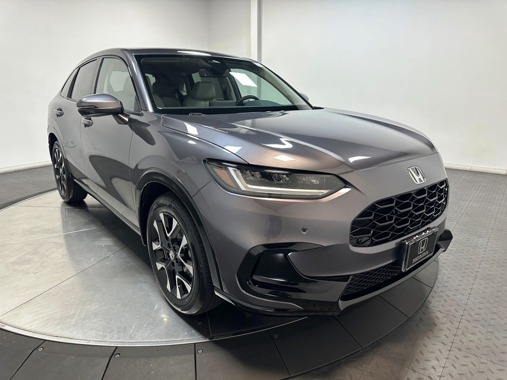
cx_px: 254
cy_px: 190
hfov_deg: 71.6
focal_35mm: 24
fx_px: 352
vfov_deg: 56.8
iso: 320
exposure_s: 1/60
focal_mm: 6.86
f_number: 1.78
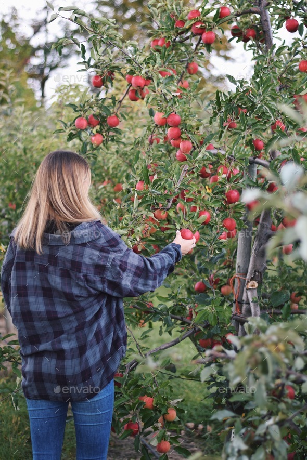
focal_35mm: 75
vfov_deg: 27.0
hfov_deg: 18.2
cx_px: 154
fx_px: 959
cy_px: 230
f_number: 1.8
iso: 100
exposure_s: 1/200
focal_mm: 50
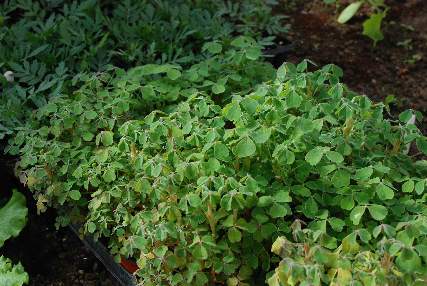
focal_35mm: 93
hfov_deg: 21.9
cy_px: 143
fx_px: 1104
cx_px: 214
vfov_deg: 14.7
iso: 640
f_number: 8
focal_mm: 62
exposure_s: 1/500
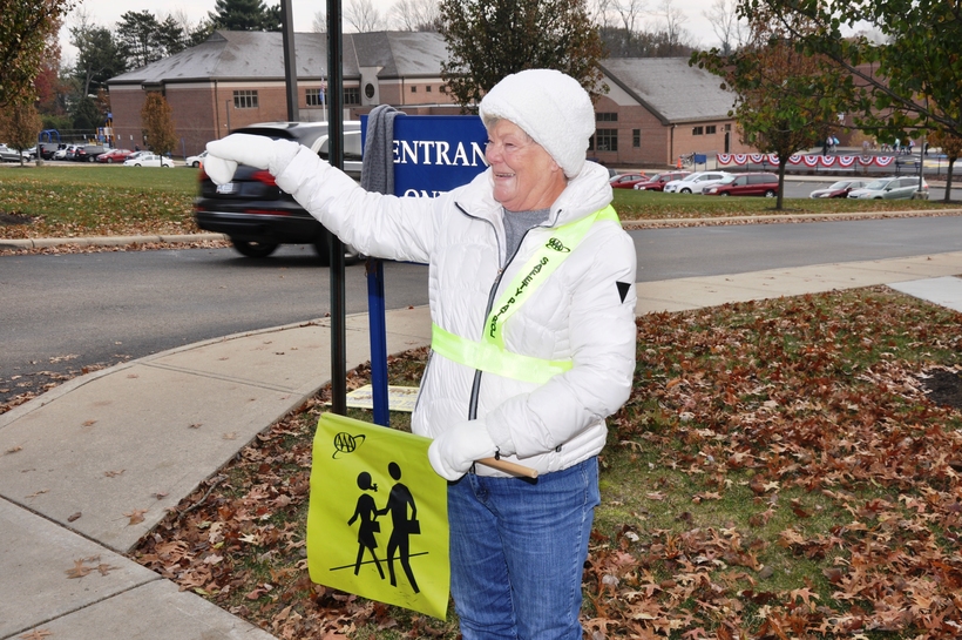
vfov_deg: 29.8
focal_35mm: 45
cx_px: 481
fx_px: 1201
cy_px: 320
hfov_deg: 43.6
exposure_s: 1/60
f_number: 11
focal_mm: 30
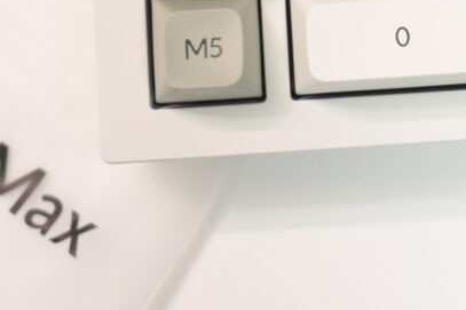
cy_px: -254
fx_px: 1954
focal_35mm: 151
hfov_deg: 13.5
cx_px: 403
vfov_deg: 8.7
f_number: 3.5
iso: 160
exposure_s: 1/15
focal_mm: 40
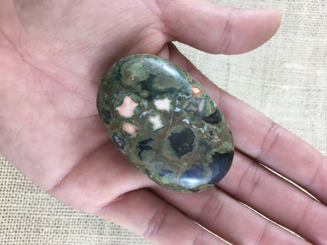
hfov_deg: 61.7
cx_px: 164
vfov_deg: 48.2
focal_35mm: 29
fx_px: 274
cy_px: 122
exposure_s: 1/33
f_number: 2.2
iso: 32
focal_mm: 4.15
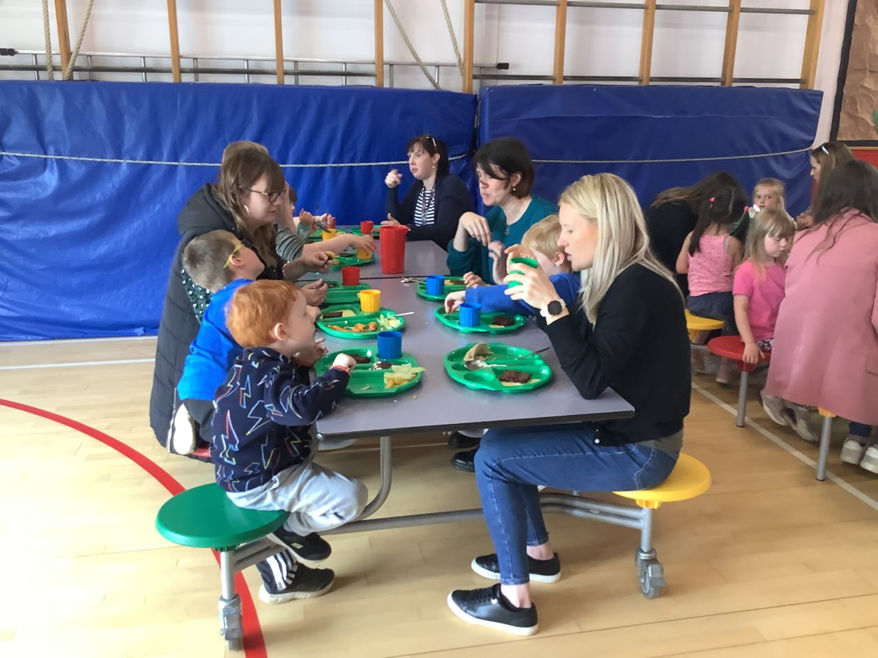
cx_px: 439
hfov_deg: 58.4
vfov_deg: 45.4
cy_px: 329
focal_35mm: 31
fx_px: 786
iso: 200
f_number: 2.4
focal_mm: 3.3
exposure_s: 1/60
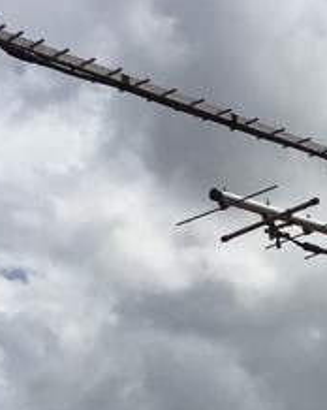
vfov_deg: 17.8
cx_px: 425
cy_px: 455
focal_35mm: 104
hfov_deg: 14.2
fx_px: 1260
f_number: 2.2
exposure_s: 1/6623
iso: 32
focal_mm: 4.15
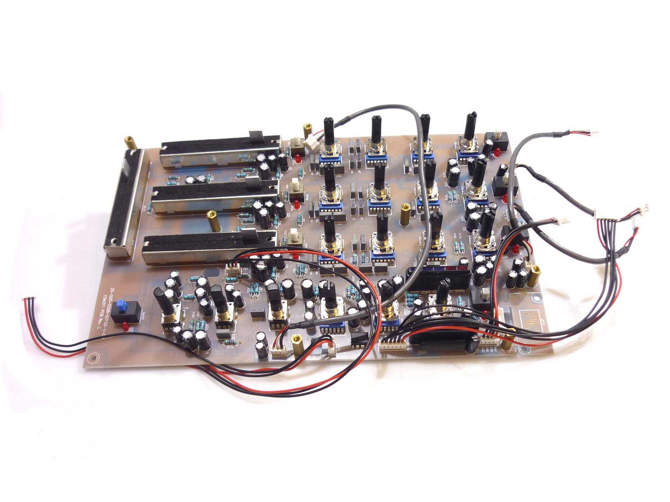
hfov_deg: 55.4
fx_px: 639
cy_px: 251
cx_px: 335
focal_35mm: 33
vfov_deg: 42.9
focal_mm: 5.5
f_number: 2.8
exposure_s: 1/30
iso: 80
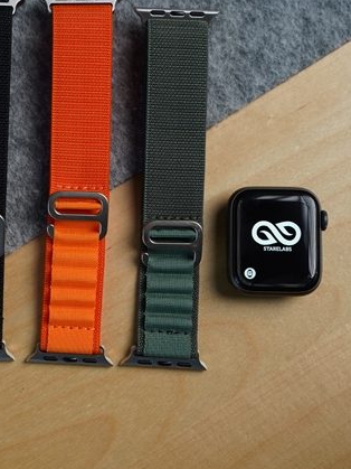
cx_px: 22
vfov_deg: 24.1
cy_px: 256
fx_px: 1096
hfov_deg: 17.9
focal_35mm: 81
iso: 640
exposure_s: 1/160
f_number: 4
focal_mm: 47
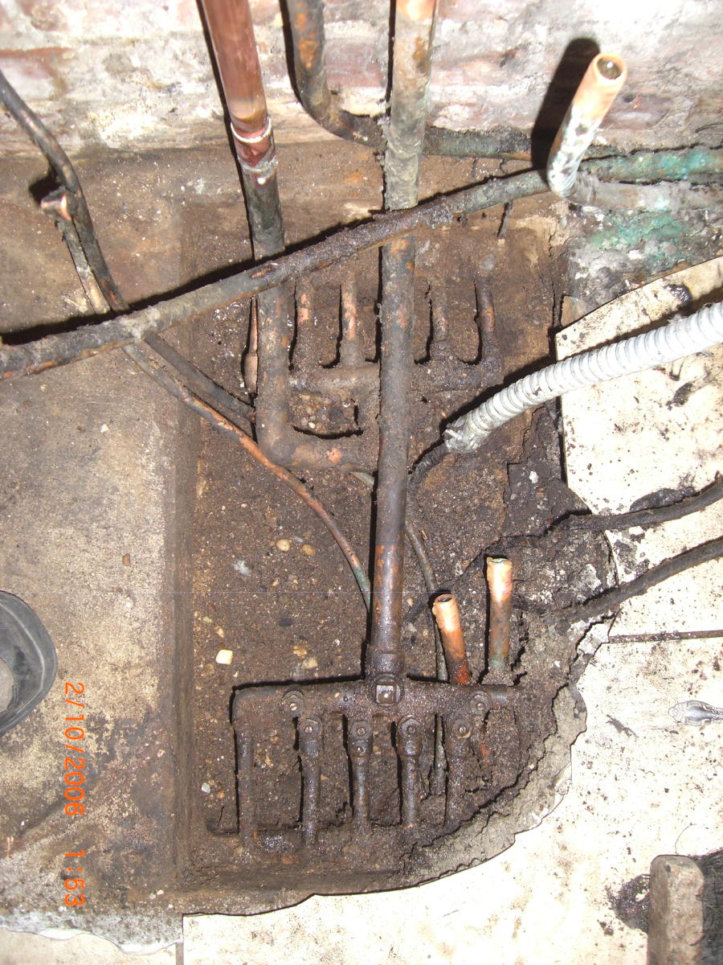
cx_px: 362
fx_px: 1058
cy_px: 482
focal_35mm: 38
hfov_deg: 37.7
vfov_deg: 49.0
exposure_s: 1/60
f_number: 2.7
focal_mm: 6.2
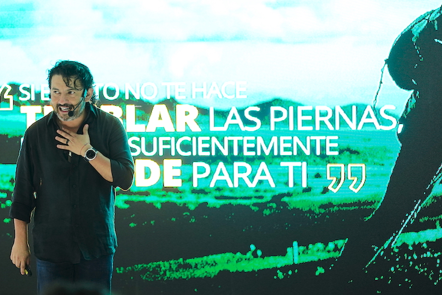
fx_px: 1706
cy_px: 170
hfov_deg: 14.7
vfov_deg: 9.9
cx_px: 110
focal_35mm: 139
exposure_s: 1/250
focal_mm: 85
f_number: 1.8
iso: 1250
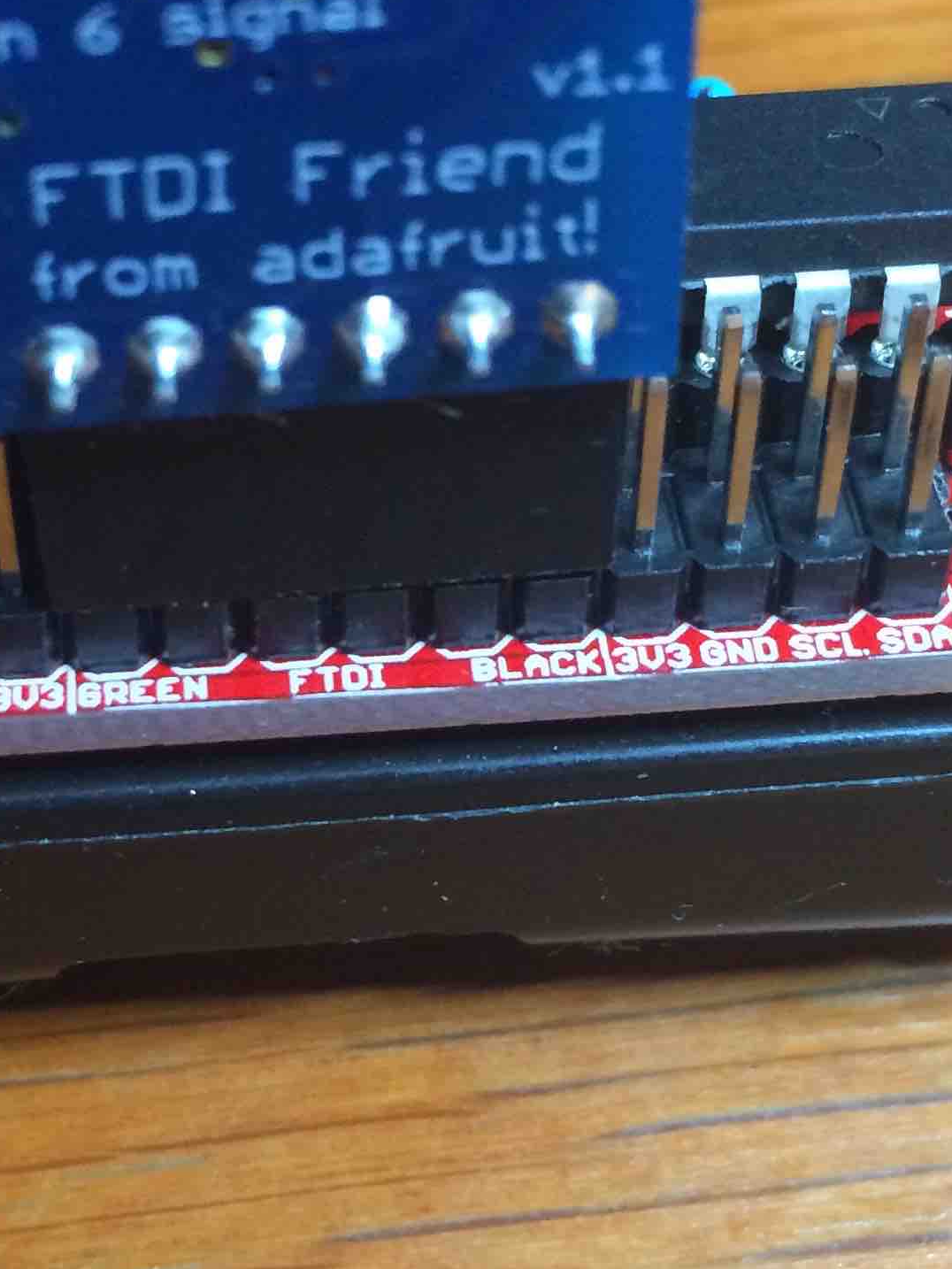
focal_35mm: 66
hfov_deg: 22.1
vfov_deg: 29.3
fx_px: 2419
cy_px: 753
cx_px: 282
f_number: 2.2
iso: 320
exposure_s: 1/33
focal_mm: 4.15
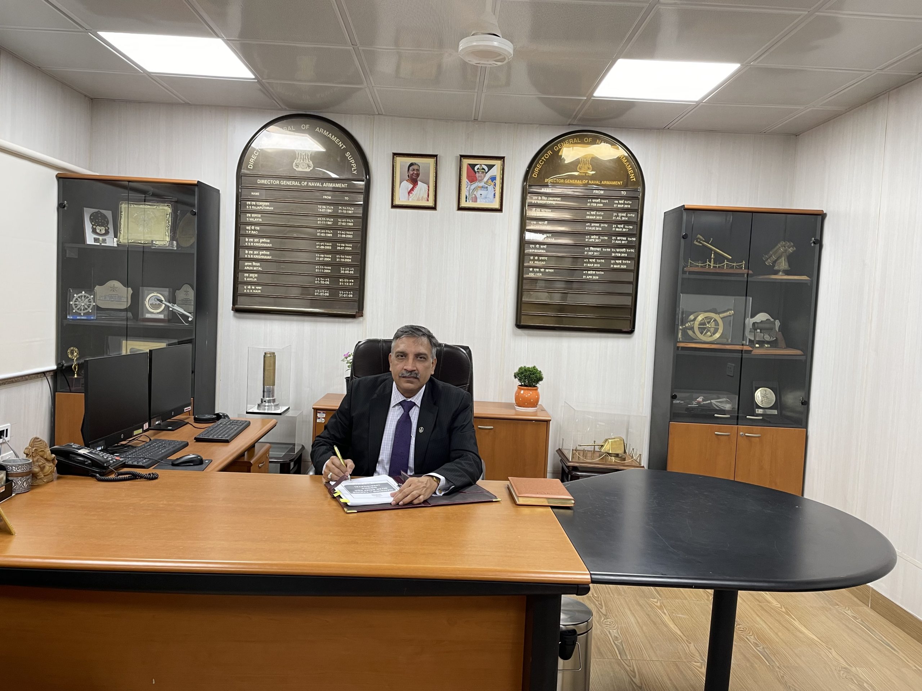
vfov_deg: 53.1
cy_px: 346
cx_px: 461
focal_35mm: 26
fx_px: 693
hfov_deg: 67.3
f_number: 1.6
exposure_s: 1/50
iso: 80
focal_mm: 4.2
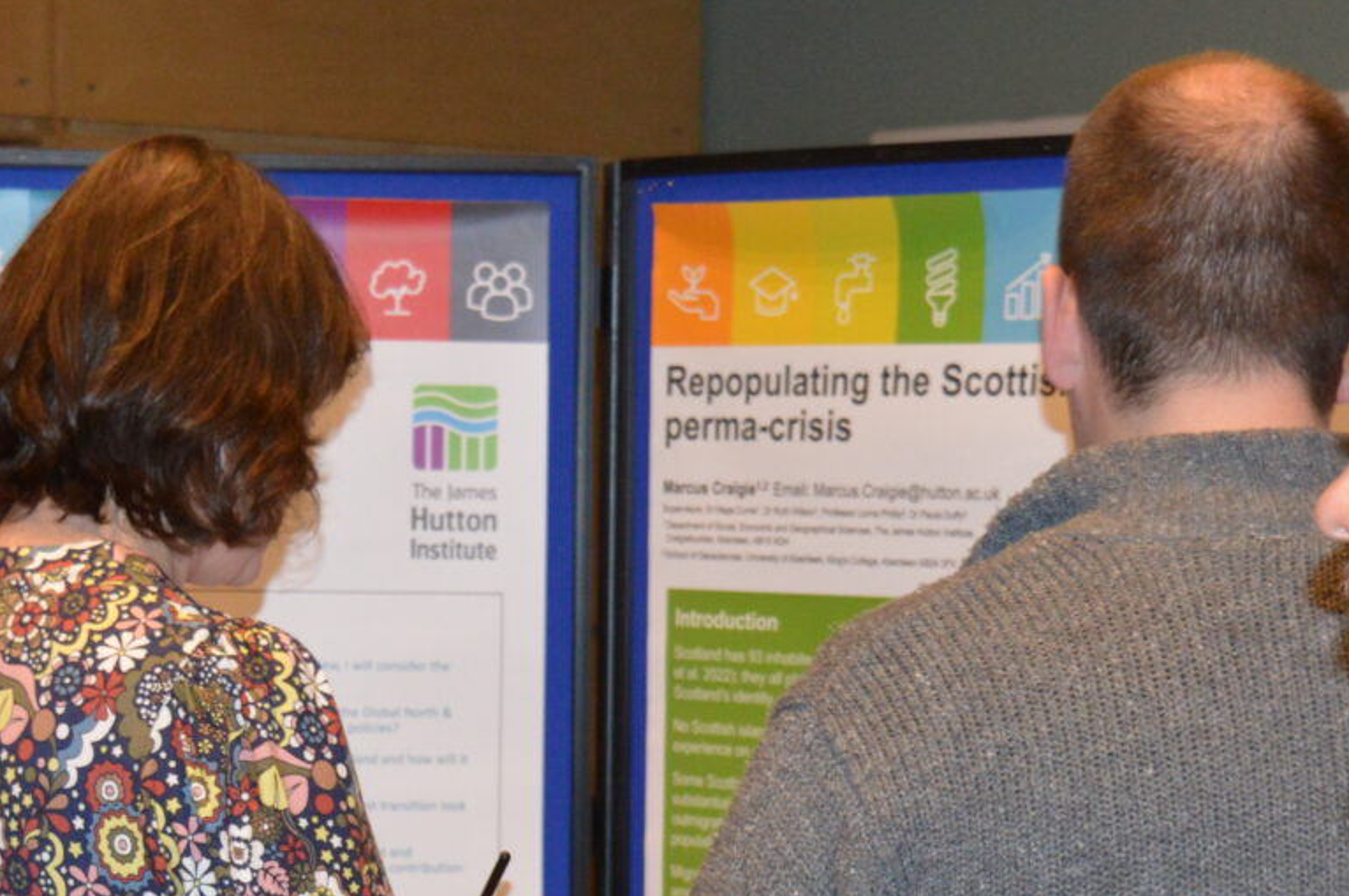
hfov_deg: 17.6
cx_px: 604
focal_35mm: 116
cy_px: 871
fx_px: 4355
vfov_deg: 11.6
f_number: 4.2
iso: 1000
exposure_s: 1/60
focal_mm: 29
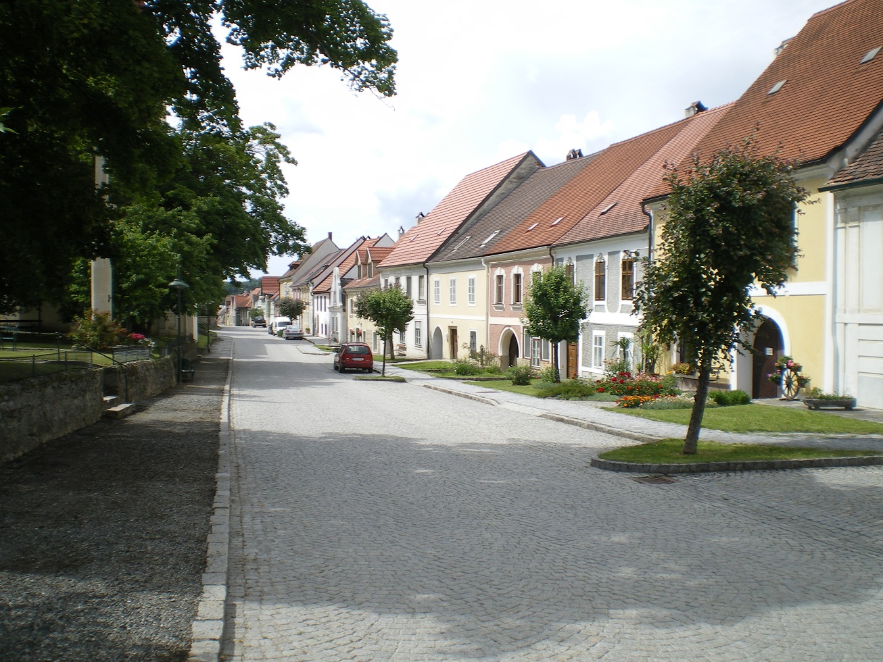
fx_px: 918
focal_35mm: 36
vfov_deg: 39.7
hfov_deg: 51.3
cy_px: 331
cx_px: 442
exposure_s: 1/320
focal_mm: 6.3
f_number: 4.6
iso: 50
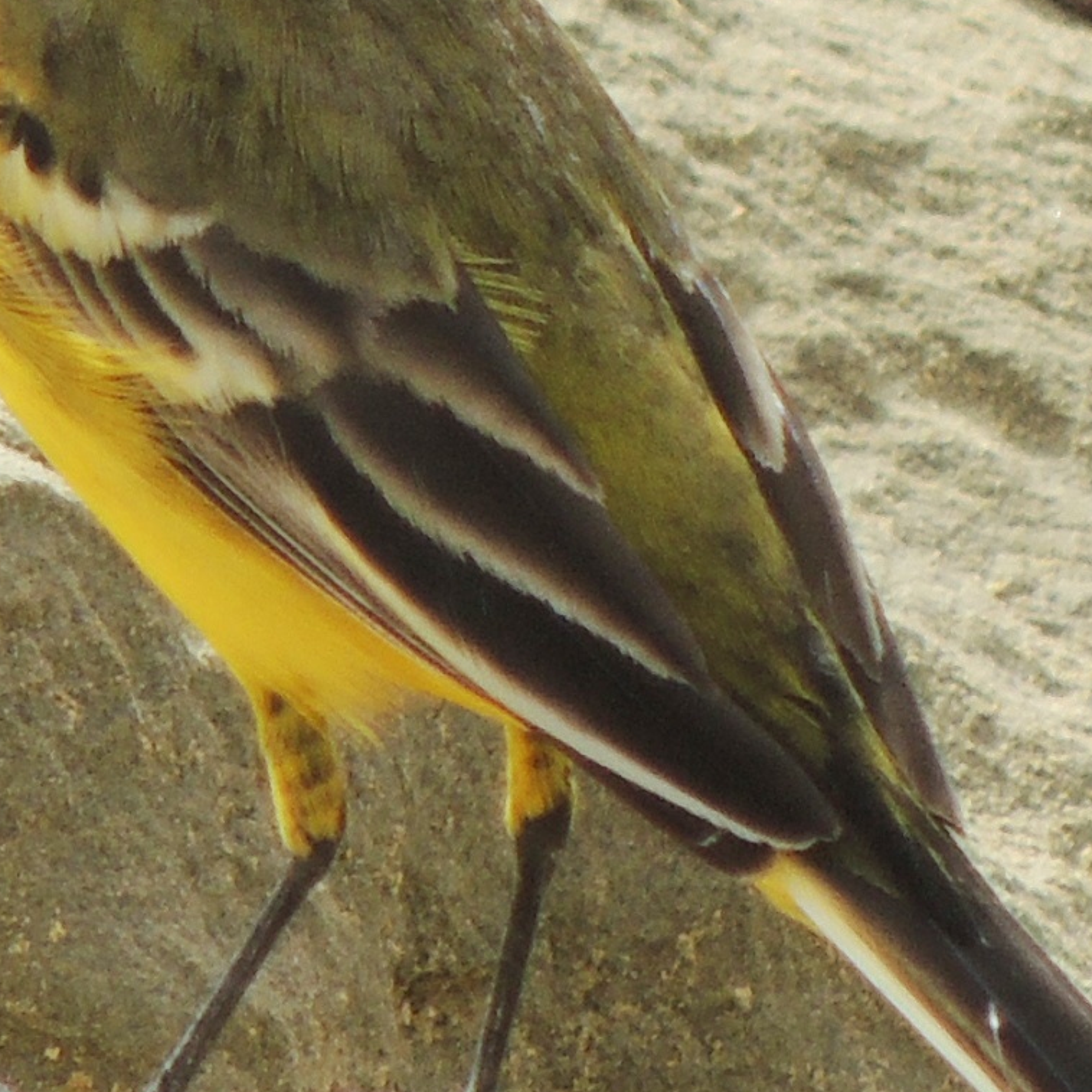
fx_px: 94579
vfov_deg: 0.7
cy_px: 424
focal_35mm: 2650
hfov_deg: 0.7
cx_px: 484
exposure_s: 1/500
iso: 125
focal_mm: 180
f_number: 5.9
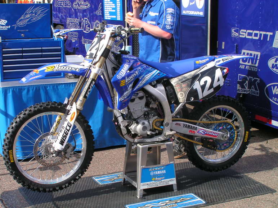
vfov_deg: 21.9
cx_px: 139
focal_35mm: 67
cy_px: 104
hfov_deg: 29.0
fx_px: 538
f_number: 5.6
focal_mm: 11.1
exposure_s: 1/200
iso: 50
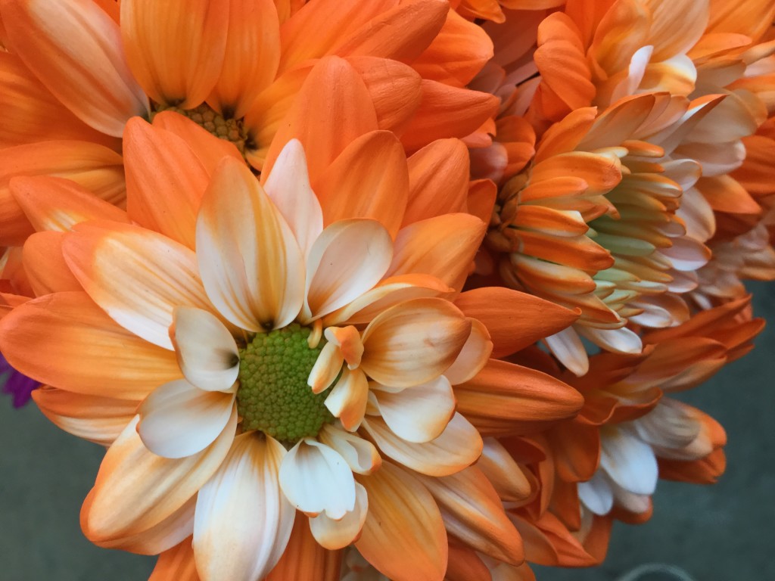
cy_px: 290
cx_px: 388
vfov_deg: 45.4
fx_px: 694
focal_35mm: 31
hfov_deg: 58.4
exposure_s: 1/30
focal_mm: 3.3
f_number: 2.4
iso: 50
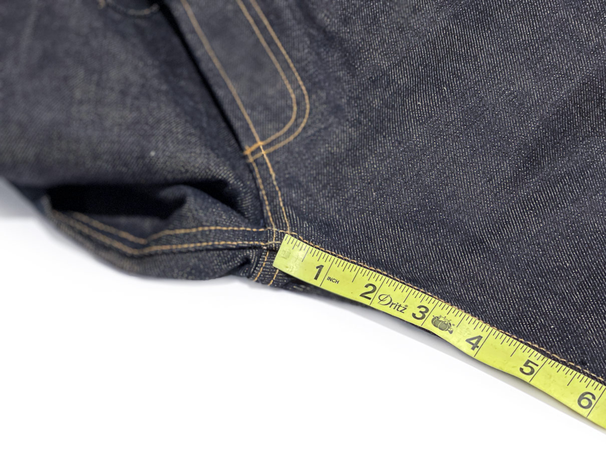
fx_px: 1121
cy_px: 227
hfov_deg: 30.3
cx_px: 303
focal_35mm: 64
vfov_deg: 22.9
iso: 200
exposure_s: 1/40
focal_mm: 7.5
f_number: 2.2
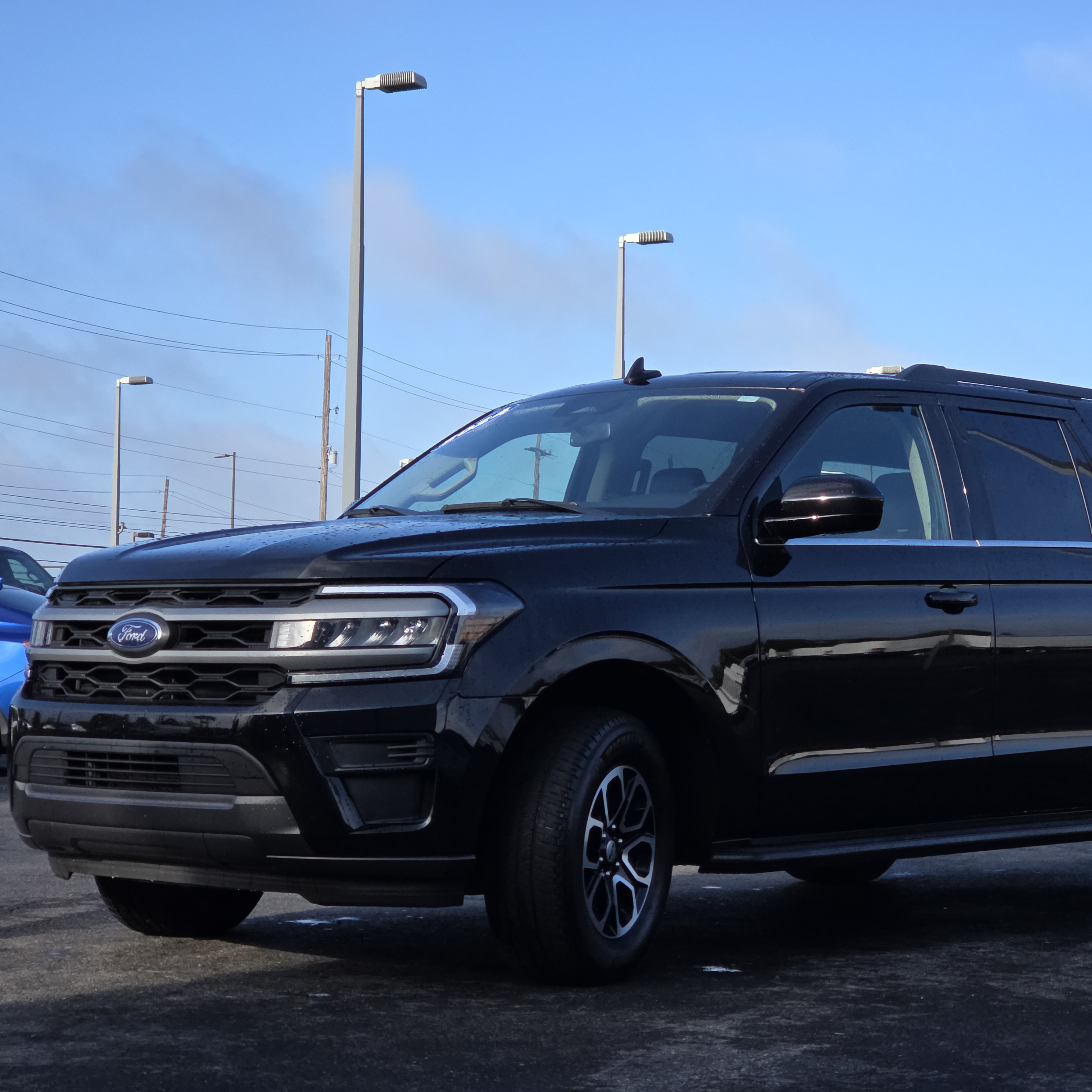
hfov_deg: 21.1
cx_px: 675
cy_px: 549
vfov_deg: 21.1
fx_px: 2927
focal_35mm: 82
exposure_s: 1/746
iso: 25
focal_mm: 7
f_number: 2.4
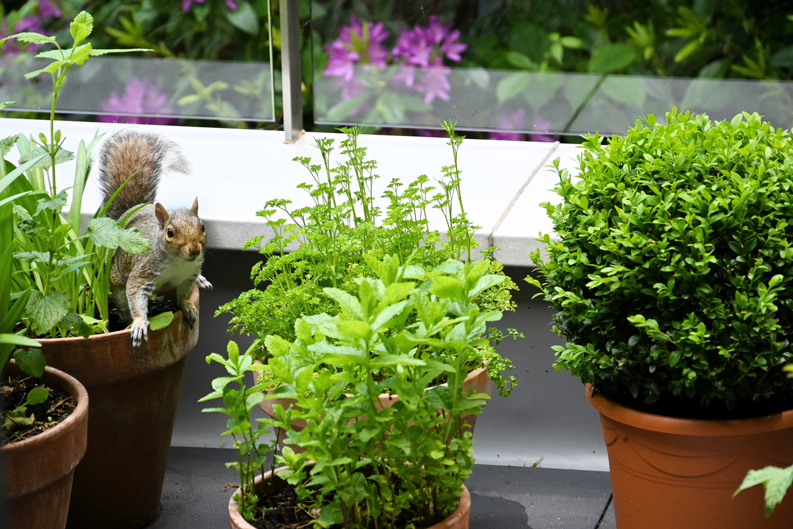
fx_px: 3458
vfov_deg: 8.7
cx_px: 396
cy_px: 264
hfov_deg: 13.1
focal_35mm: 157
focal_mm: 105
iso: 400
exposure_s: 1/250
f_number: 5.6
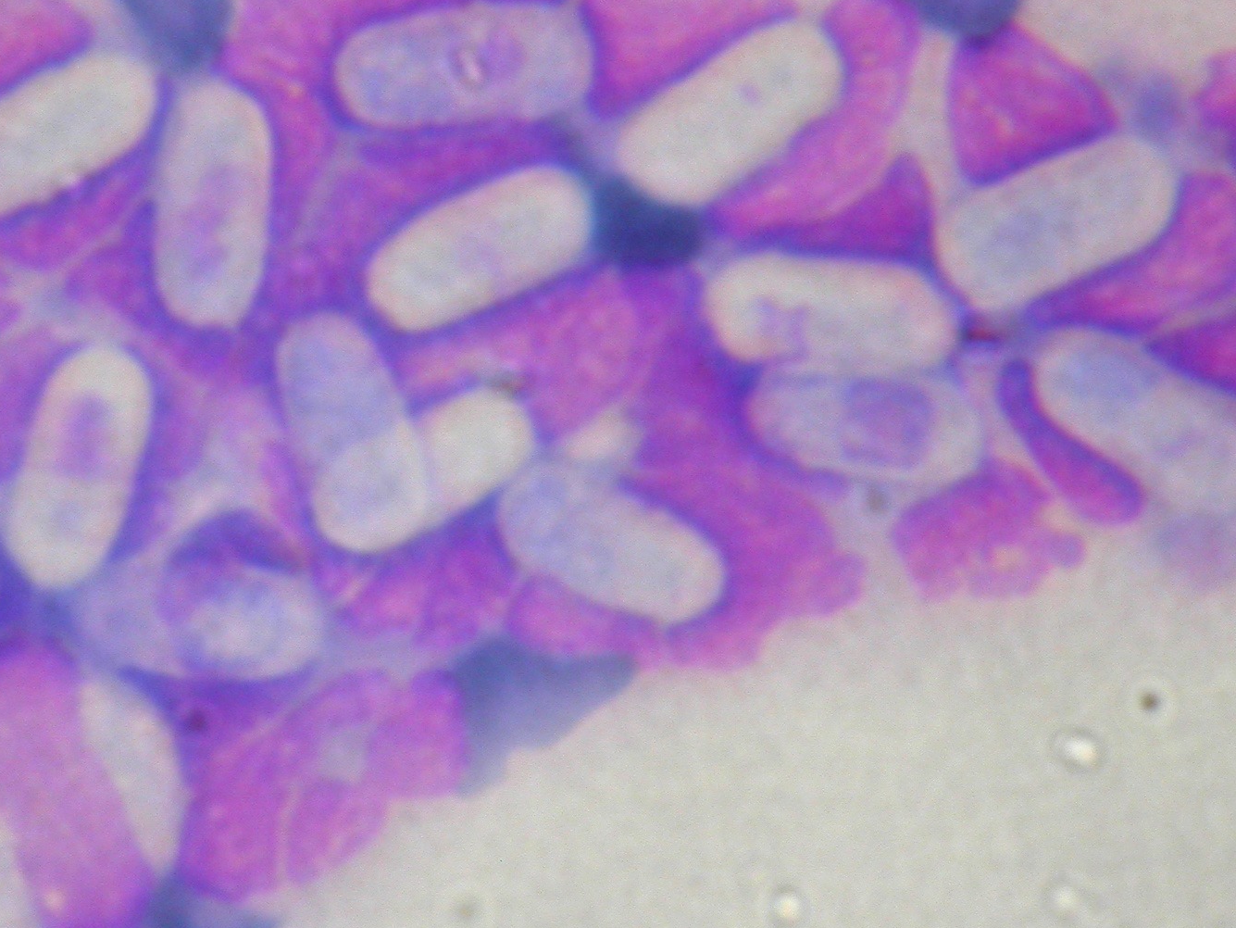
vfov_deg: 5.7
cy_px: 446
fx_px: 9358
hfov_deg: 7.5
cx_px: 303
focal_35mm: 262
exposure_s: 1/18.1
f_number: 5.1
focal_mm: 32
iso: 100
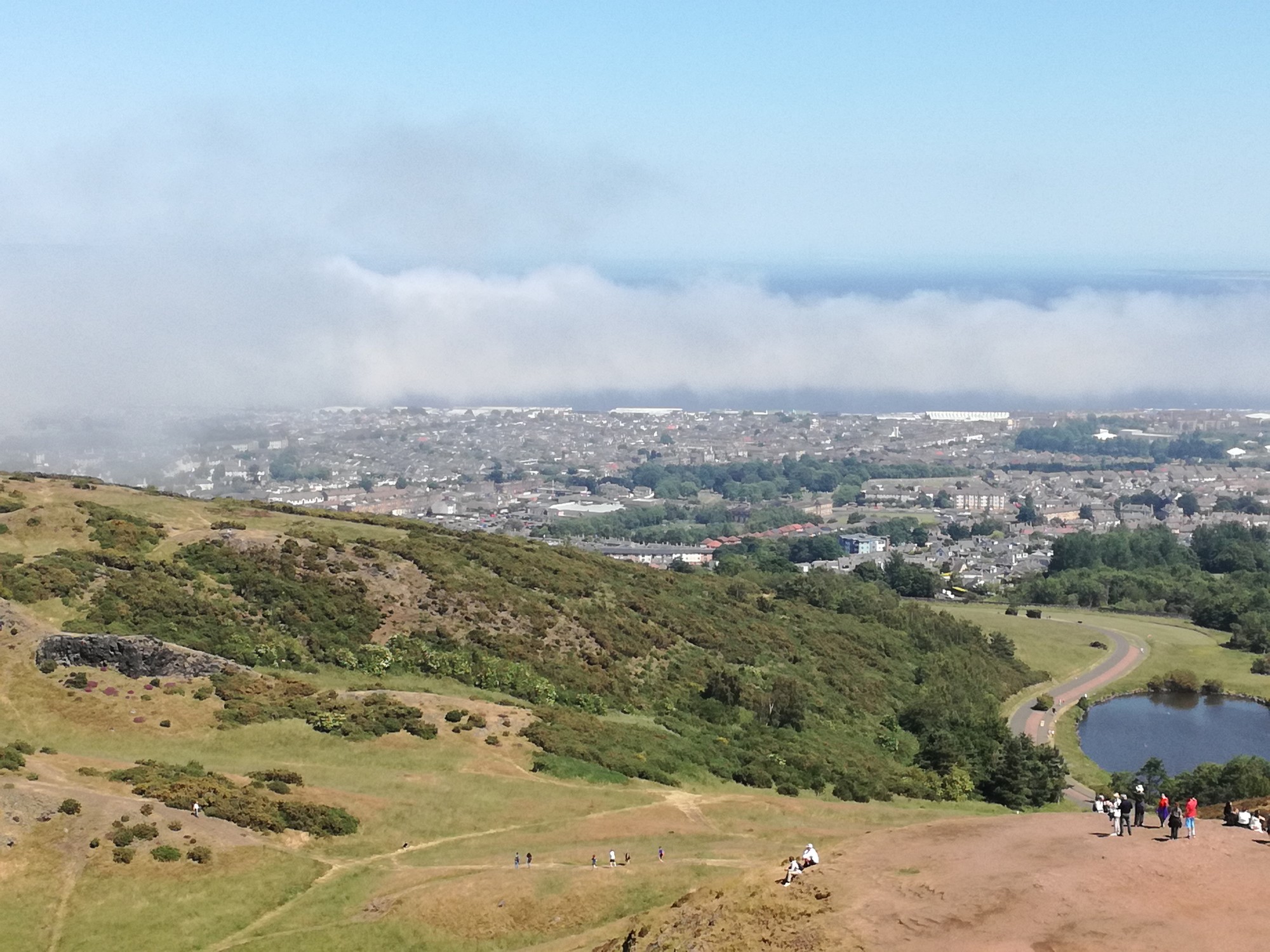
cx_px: 635
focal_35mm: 61
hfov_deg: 31.7
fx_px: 2238
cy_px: 476
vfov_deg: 24.0
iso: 50
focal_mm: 3.79
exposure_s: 1/983
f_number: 2
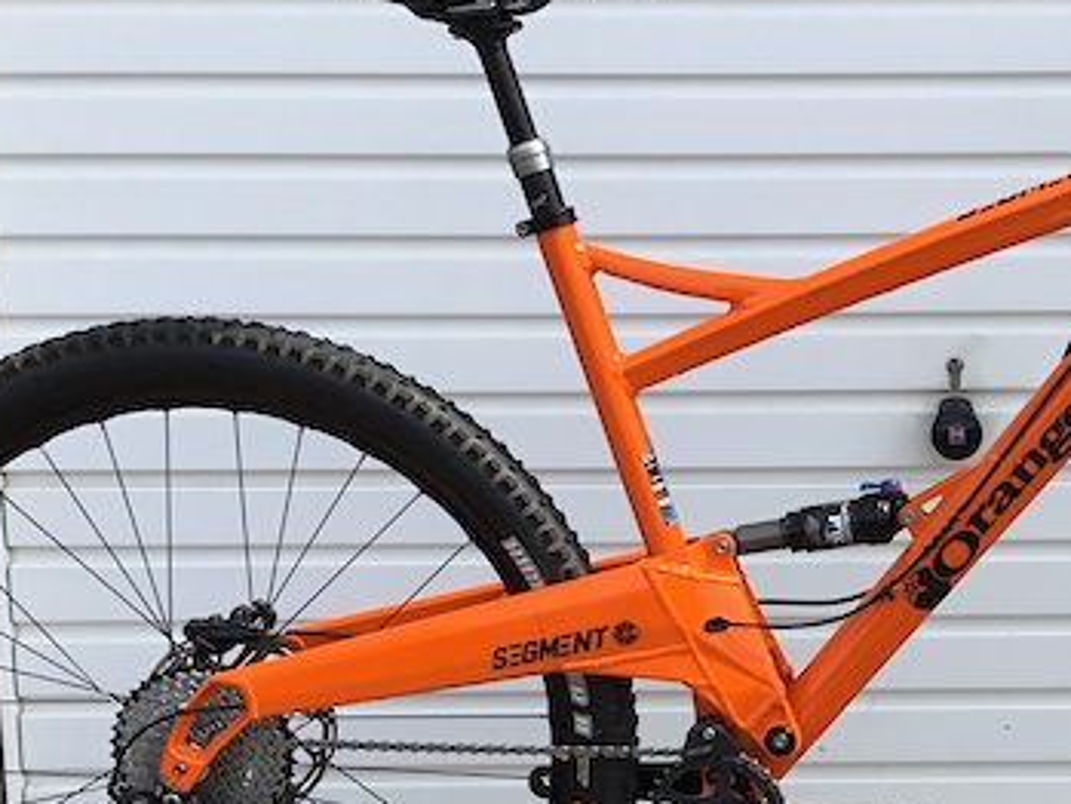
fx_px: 2197
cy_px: 555
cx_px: 896
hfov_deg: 26.7
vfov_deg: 20.6
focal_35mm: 71
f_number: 2.4
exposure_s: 1/926
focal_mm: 3.3
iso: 25
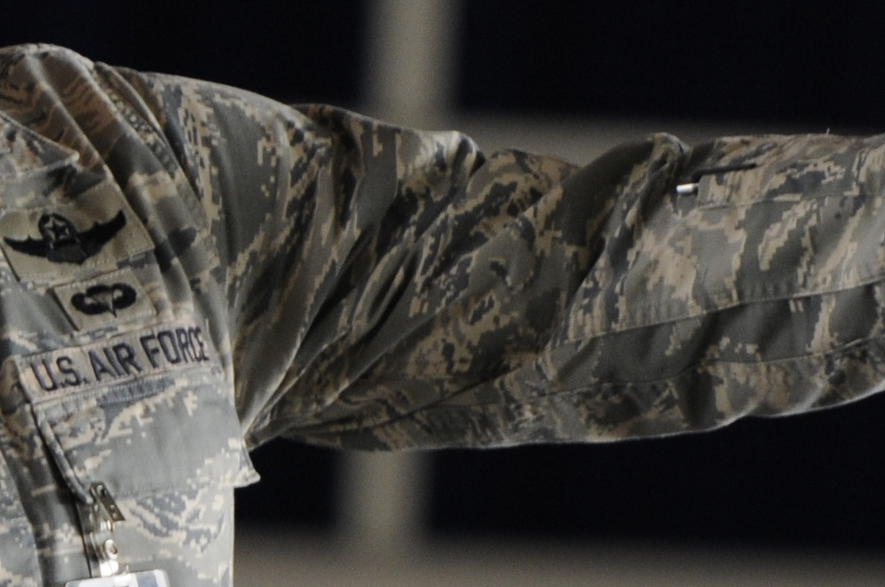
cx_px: 327
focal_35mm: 860
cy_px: 291
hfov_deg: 2.4
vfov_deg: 1.6
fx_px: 21112
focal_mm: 200
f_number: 2.8
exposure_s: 1/60
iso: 400
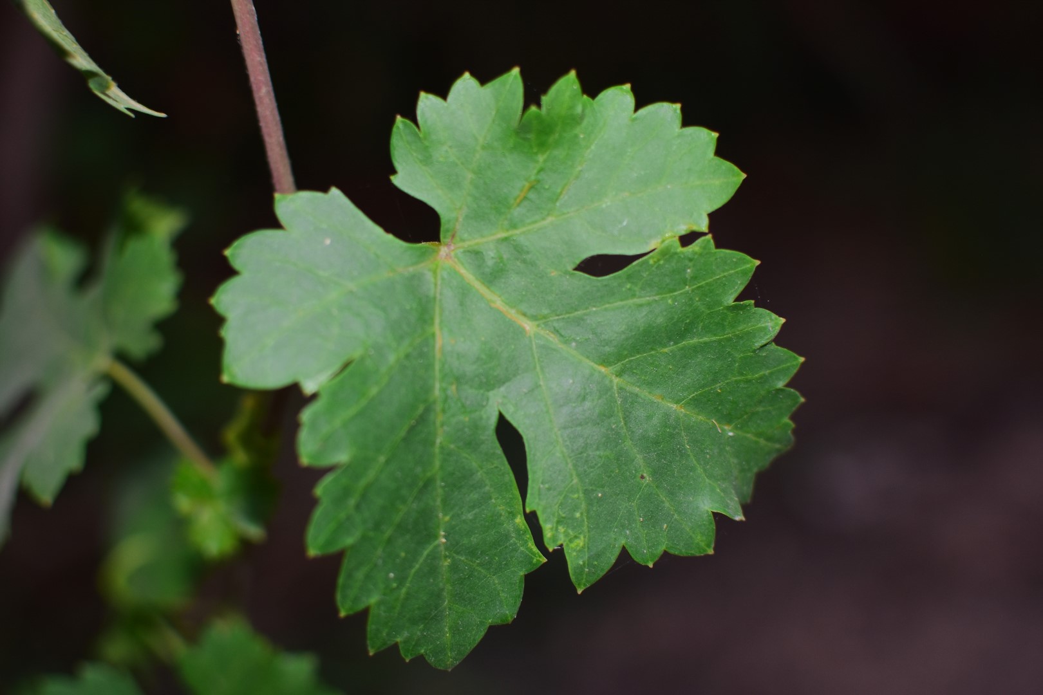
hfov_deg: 37.9
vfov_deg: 25.8
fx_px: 1521
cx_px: 522
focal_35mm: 52
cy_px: 348
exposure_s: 1/60
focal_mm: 35
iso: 160
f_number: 2.2
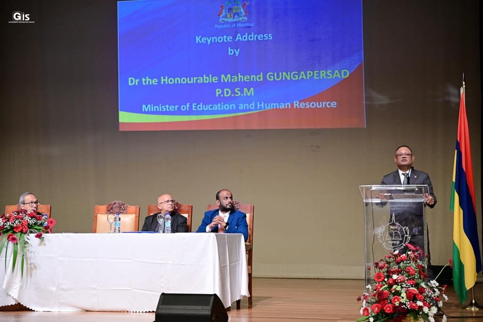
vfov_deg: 19.5
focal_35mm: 70
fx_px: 939
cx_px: 242
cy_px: 161
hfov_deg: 28.8
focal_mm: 70
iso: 3200
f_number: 2.8
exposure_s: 1/200
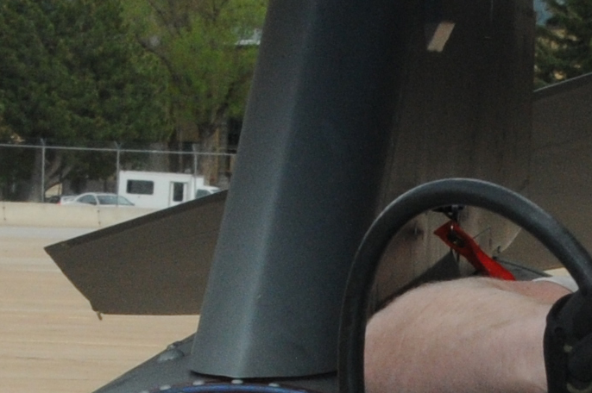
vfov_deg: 3.2
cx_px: 342
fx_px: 7081
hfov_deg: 4.8
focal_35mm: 431
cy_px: 496
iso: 500
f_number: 14
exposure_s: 1/250
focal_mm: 46
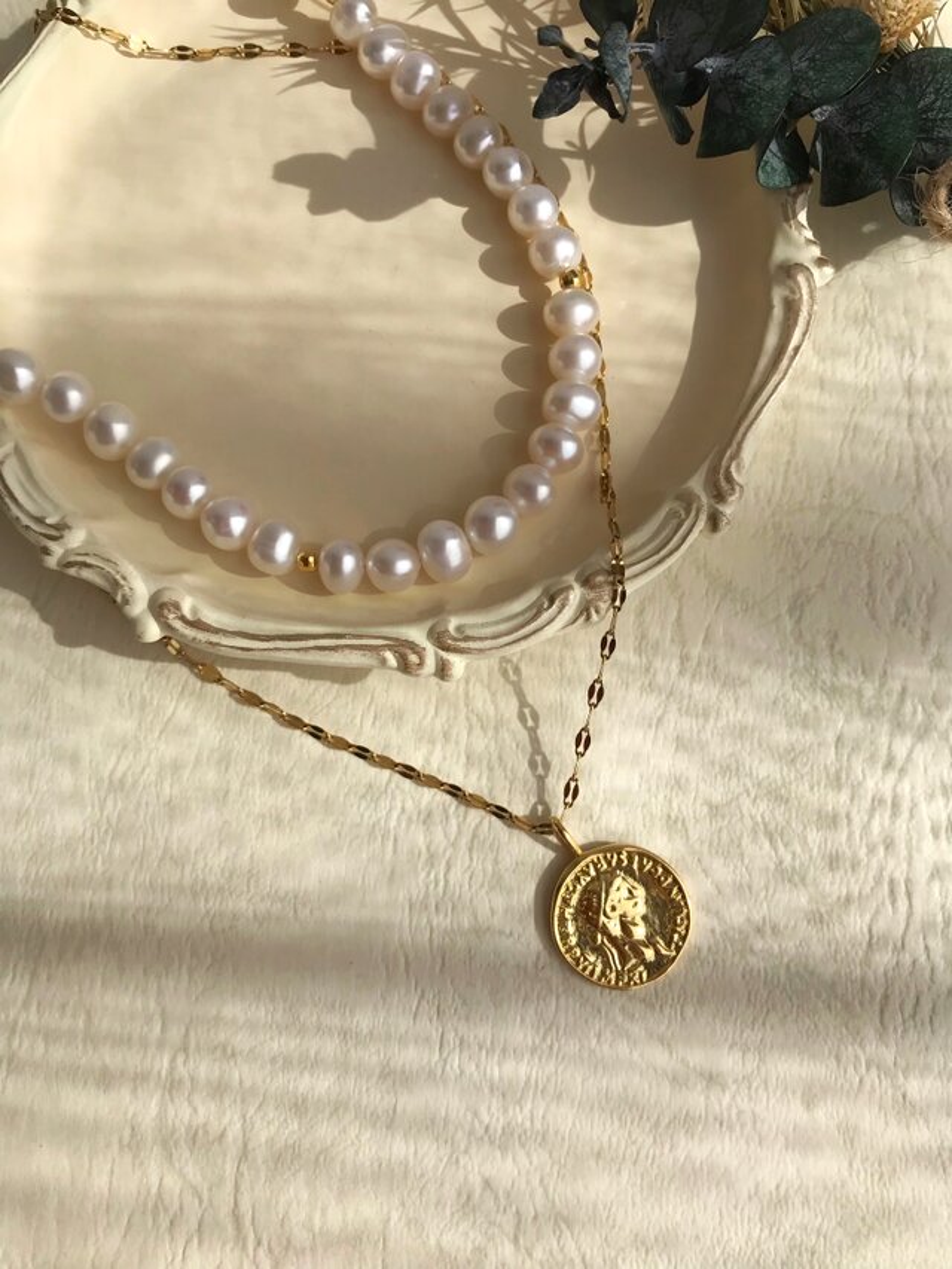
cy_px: 634
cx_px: 476
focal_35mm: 28
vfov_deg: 63.4
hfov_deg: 49.8
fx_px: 1026
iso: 20
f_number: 1.8
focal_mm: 3.99
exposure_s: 1/1114
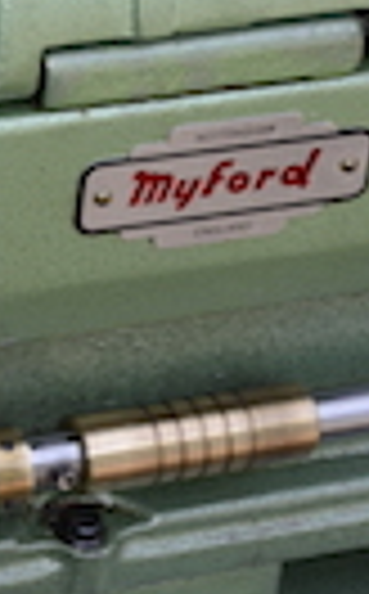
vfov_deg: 12.4
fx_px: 2676
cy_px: -99
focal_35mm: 166
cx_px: -99
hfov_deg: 7.8
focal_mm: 35
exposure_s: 1/60
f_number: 14
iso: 640
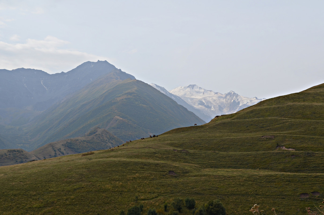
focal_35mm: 60
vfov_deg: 22.5
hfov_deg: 33.5
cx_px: 162
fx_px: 539
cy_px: 108
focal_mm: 40
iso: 140
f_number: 8
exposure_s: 1/250
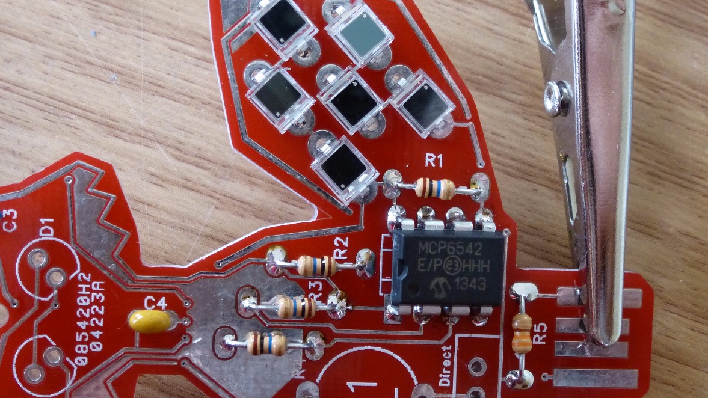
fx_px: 1126
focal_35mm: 60
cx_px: 314
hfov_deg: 34.9
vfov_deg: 20.0
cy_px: 210
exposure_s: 1/6
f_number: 4
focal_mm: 8
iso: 400
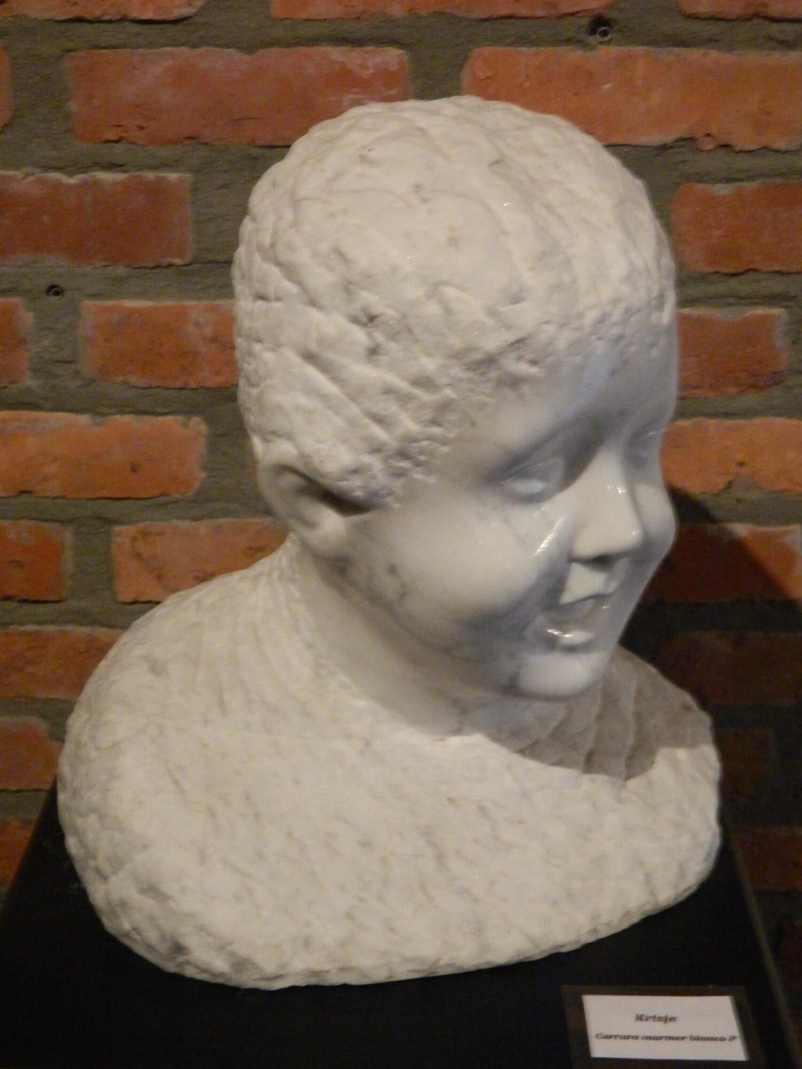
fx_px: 1761
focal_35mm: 57
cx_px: 401
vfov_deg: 33.8
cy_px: 534
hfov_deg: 25.7
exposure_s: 1/25
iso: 800
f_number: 3.8
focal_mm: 10.2
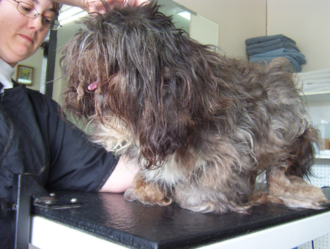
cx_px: 165
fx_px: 344
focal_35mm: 36
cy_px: 124
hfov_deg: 51.2
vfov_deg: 39.8
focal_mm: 5.54
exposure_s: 1/57.5
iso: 100
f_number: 2.76
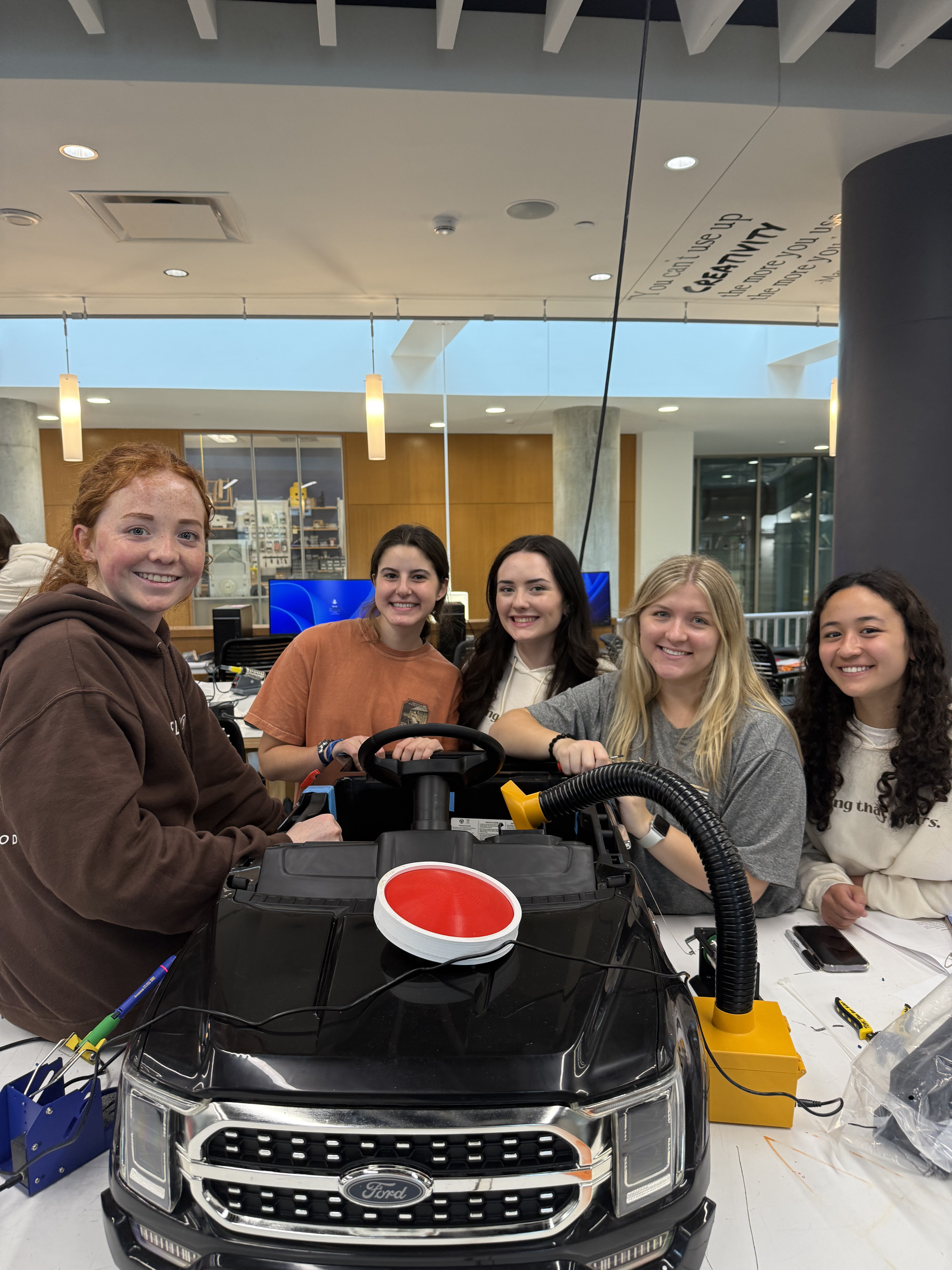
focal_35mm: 24
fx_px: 880
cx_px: 476
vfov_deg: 71.6
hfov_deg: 56.8
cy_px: 635
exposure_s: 1/60
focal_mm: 6.76
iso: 125
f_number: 1.78
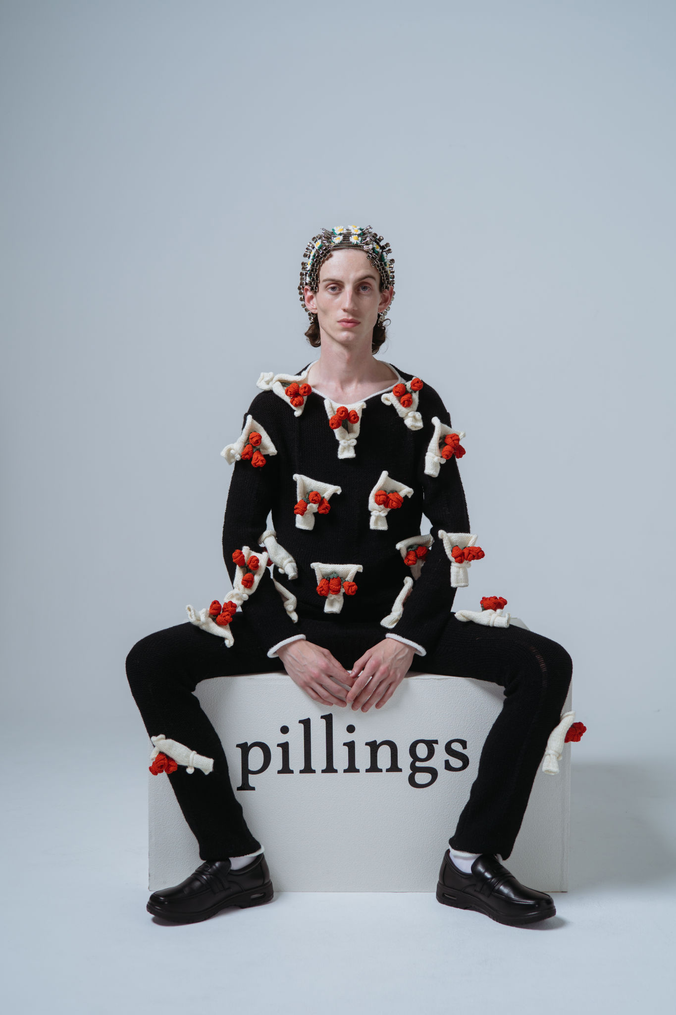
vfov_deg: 36.2
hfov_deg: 24.6
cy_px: 508
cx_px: 338
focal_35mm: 55
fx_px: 1549
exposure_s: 1/125
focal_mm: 55
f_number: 4.5
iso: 100
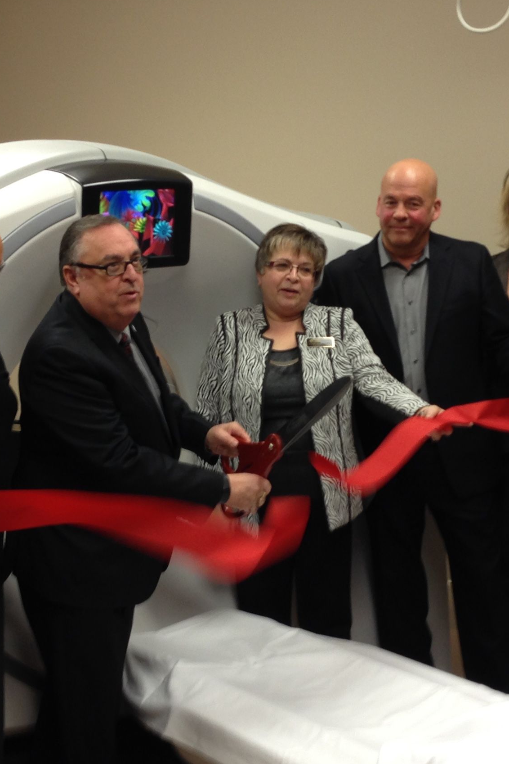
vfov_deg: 30.4
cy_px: 451
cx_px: 275
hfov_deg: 20.6
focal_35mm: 66
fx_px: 1399
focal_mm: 4.12
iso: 50
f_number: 2.4
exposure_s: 1/24
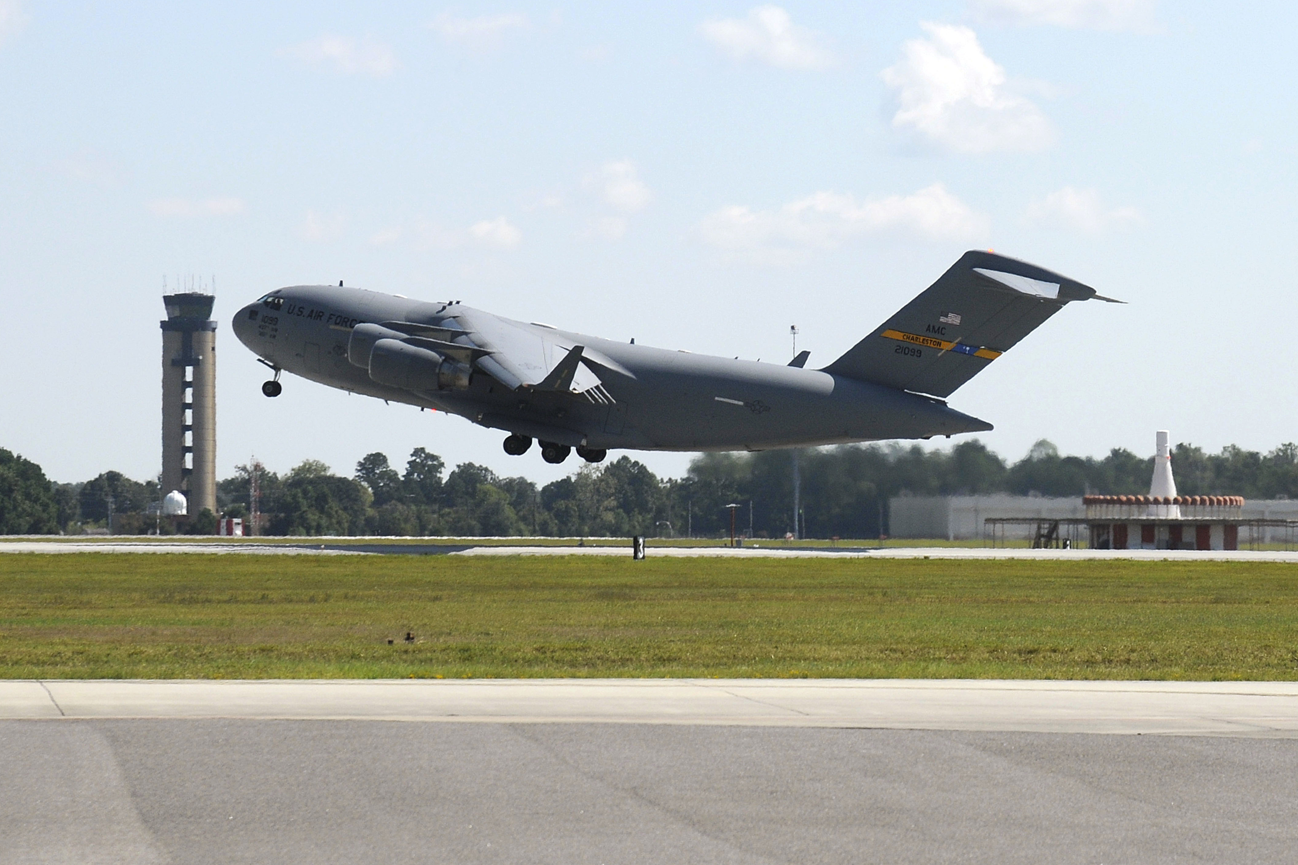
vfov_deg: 10.7
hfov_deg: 15.9
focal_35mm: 129
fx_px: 4633
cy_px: 433
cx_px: 651
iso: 200
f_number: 6.3
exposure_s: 1/1600
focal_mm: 85
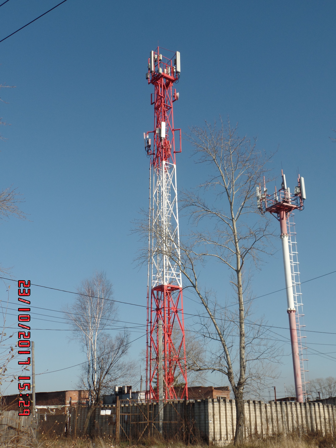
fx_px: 544
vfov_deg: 44.8
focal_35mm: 42
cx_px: 168
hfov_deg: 34.3
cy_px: 224
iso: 80
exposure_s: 1/1000
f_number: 3.6
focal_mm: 7.5
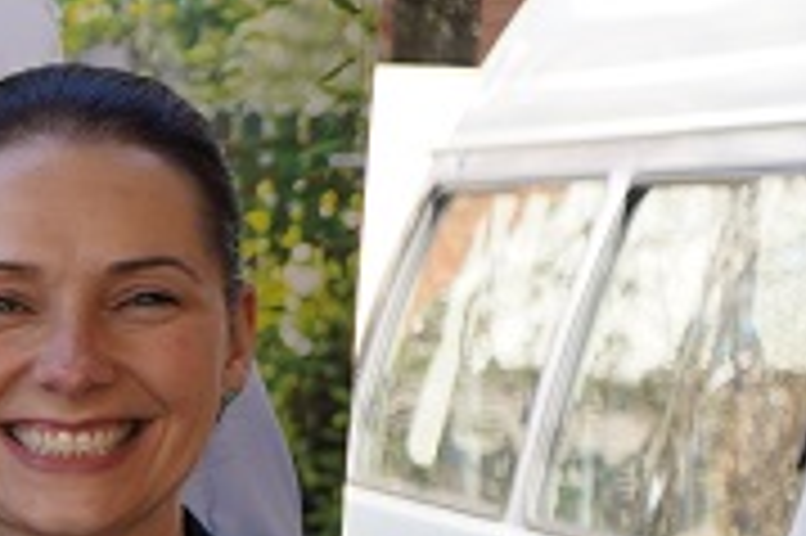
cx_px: -1869
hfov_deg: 7.6
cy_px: 824
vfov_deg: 5.9
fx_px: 5100
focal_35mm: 228
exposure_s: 1/200
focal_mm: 34
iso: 100
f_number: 4
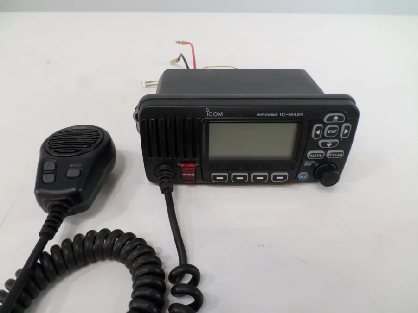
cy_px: 156
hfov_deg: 69.4
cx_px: 209
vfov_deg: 54.9
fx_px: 302
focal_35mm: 25
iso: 80
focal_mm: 4.5
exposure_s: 1/45
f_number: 2.5
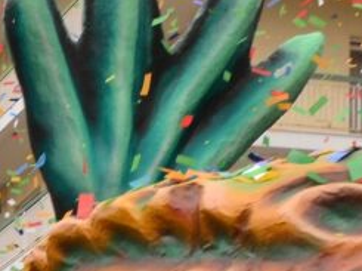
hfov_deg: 12.4
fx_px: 1514
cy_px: 495
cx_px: -296
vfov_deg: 9.7
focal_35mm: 145
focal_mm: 24
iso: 1000
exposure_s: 1/320
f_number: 13
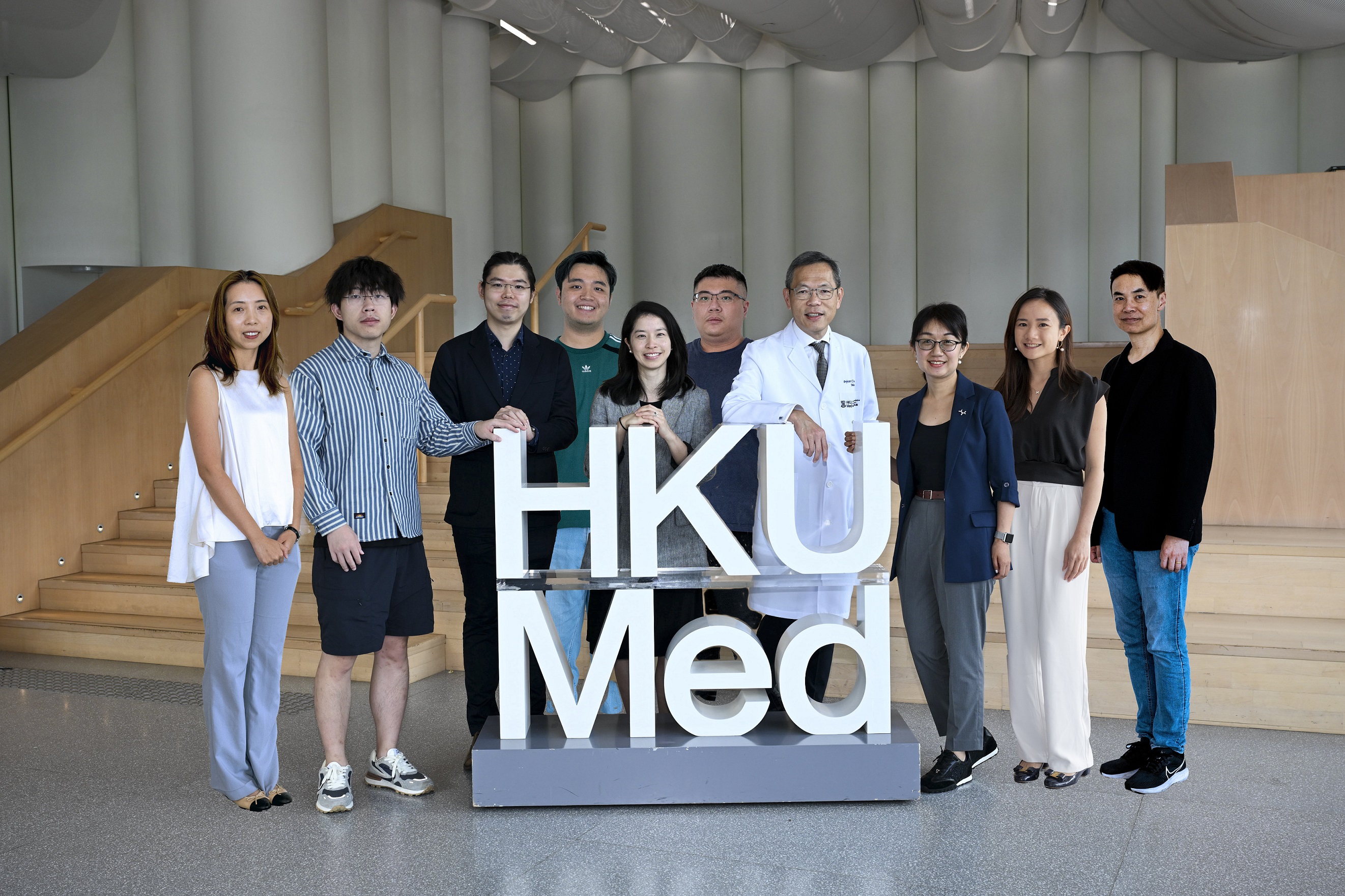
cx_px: 672
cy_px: 448
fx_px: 1420
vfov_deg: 35.1
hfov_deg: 50.7
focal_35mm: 38
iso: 400
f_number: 5.6
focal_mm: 38
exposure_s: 1/100
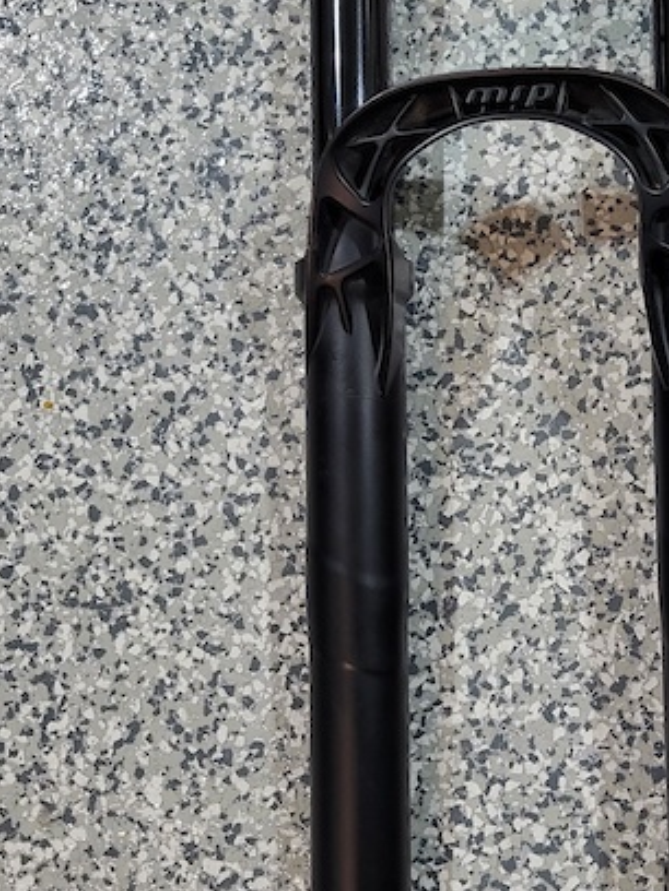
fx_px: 1314
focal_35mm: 51
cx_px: 512
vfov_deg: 37.4
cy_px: 371
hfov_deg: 28.1
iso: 320
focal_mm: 5.4
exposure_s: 1/120
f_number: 1.8
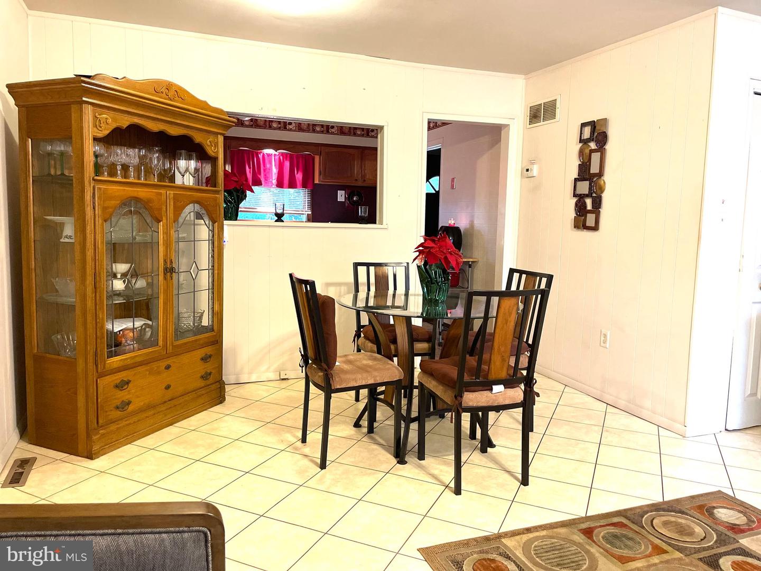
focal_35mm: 26
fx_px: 572
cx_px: 380
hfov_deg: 67.3
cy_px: 286
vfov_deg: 53.1
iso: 320
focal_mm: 4.2
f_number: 1.6
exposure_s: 1/60
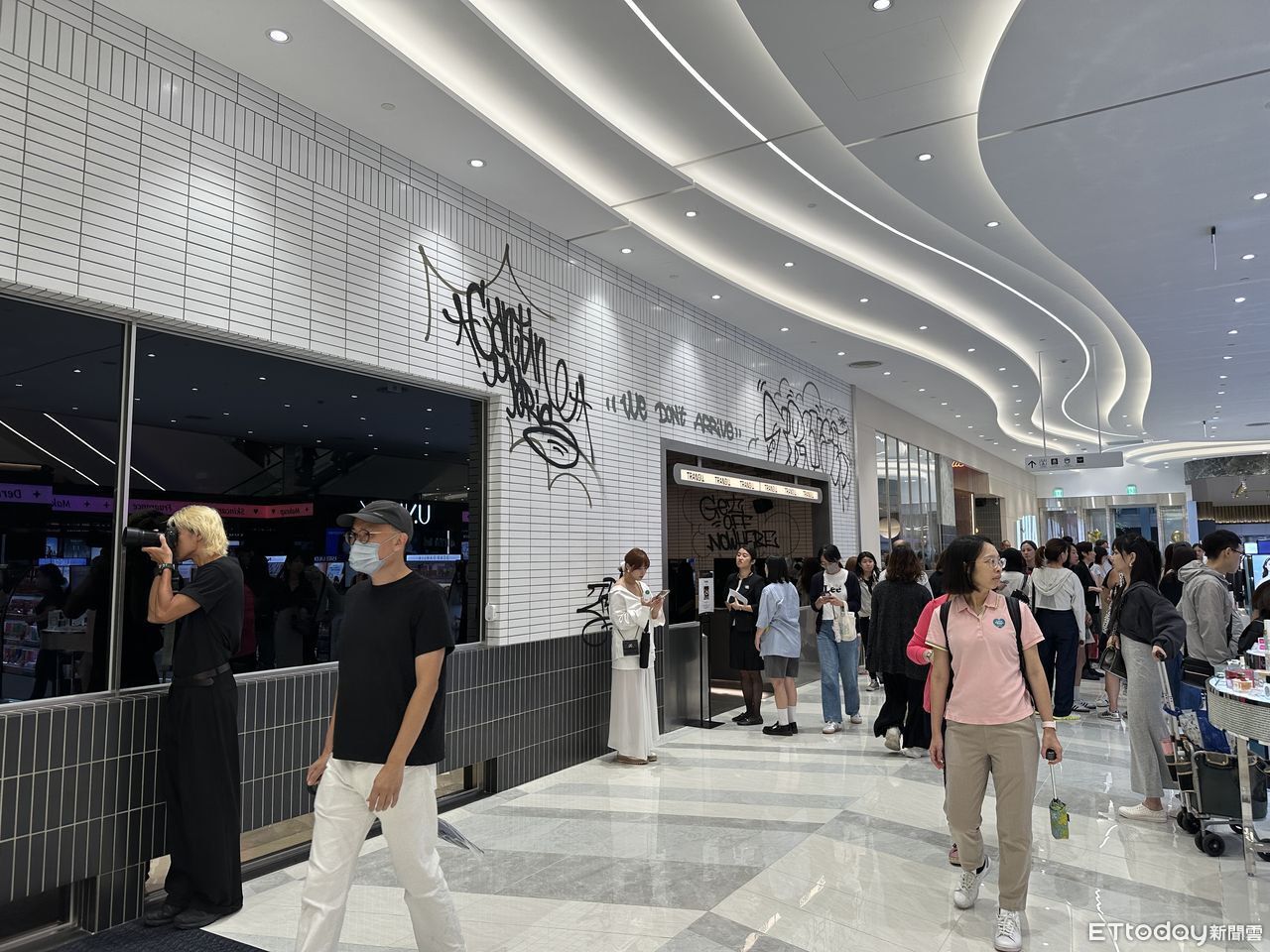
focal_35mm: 24
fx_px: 881
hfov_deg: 71.6
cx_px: 635
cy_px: 476
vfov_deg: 56.8
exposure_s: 1/202
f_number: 1.78
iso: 64
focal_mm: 6.86
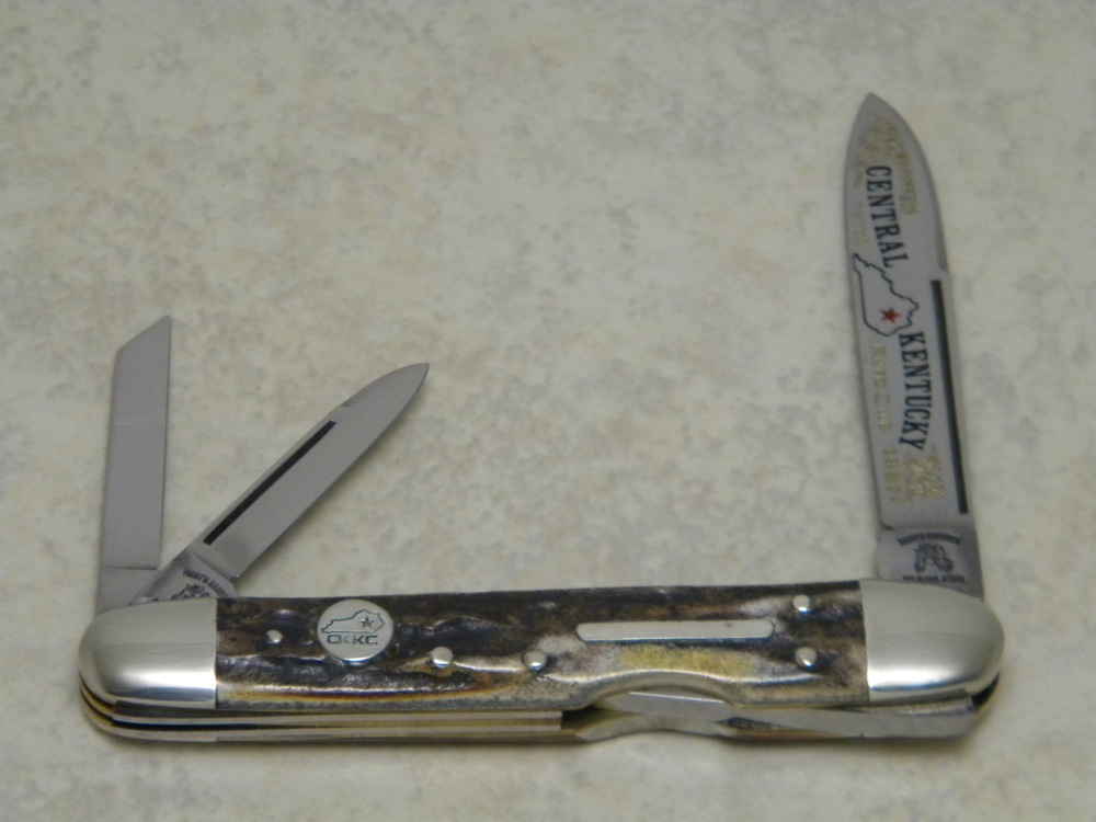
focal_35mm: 148
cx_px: 548
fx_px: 4686
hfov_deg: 13.3
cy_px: 411
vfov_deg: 10.0
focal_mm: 26.8
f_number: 5
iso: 400
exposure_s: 1/30
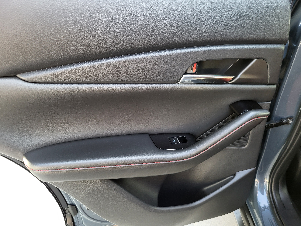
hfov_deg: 67.3
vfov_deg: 53.1
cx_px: 150
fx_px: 226
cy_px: 113
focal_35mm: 26
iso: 200
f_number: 1.8
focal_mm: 5.4
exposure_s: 1/120
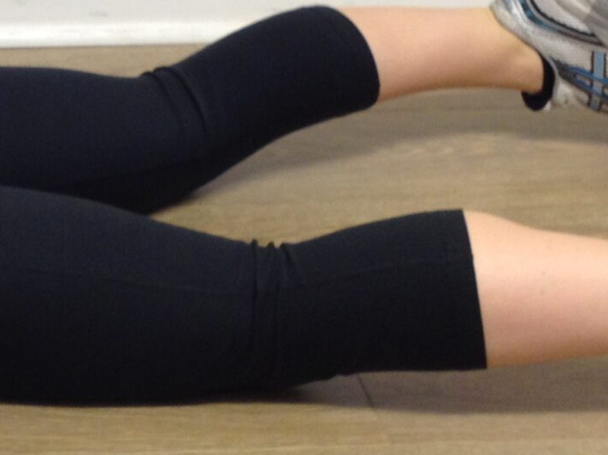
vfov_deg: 11.5
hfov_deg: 15.2
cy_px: -17
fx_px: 2230
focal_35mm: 127
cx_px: -36
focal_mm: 4.28
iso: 64
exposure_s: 1/20
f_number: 2.4
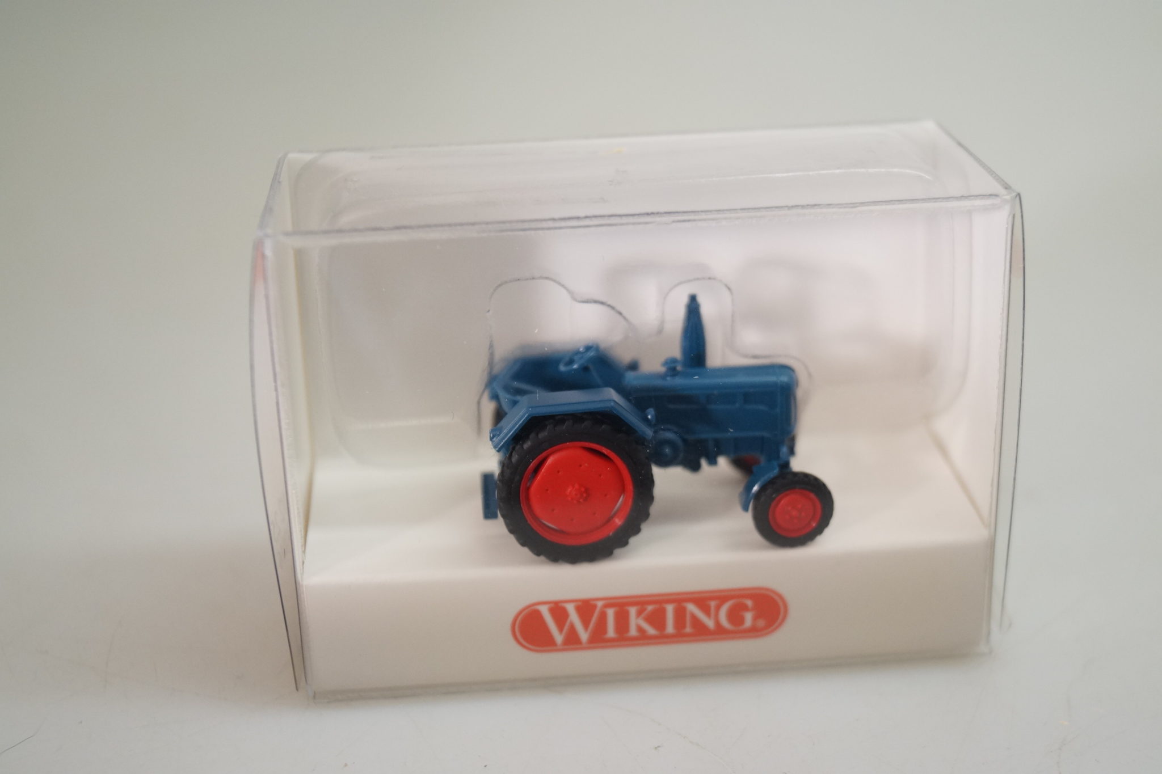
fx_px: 1936
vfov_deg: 22.6
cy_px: 387
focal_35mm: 60
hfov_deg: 33.4
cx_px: 581
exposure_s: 1/160
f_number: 5
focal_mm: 40
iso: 800
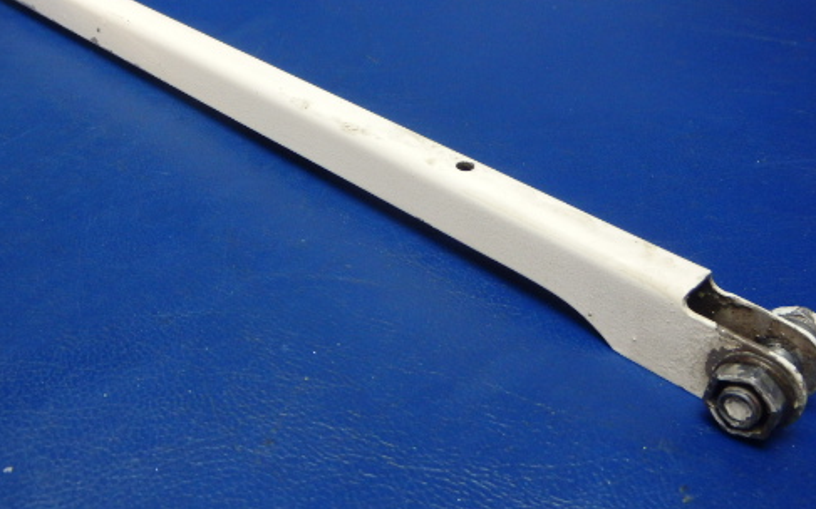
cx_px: 318
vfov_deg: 32.7
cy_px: 216
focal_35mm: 39
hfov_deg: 50.0
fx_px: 867
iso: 320
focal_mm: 5
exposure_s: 1/30
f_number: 3.9
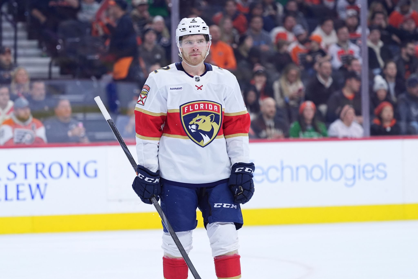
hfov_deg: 15.1
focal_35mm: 136
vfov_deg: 10.1
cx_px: 209
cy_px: 140
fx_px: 1579
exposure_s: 1/2000
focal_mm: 136
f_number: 2.8
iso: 2000
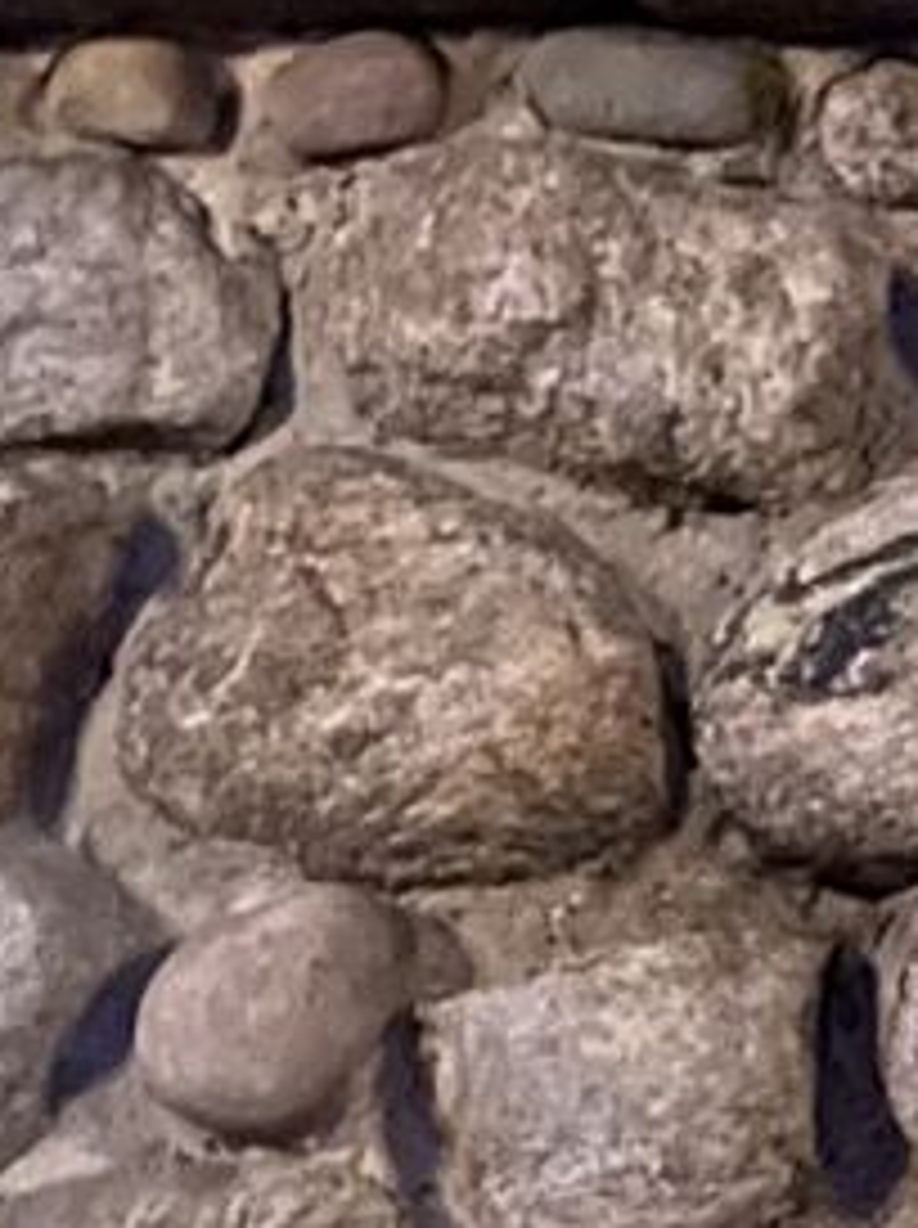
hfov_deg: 7.7
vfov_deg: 11.0
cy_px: 1408
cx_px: 2326
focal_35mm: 178
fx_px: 6309
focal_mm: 4.2
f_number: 1.6
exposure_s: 1/15
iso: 2000
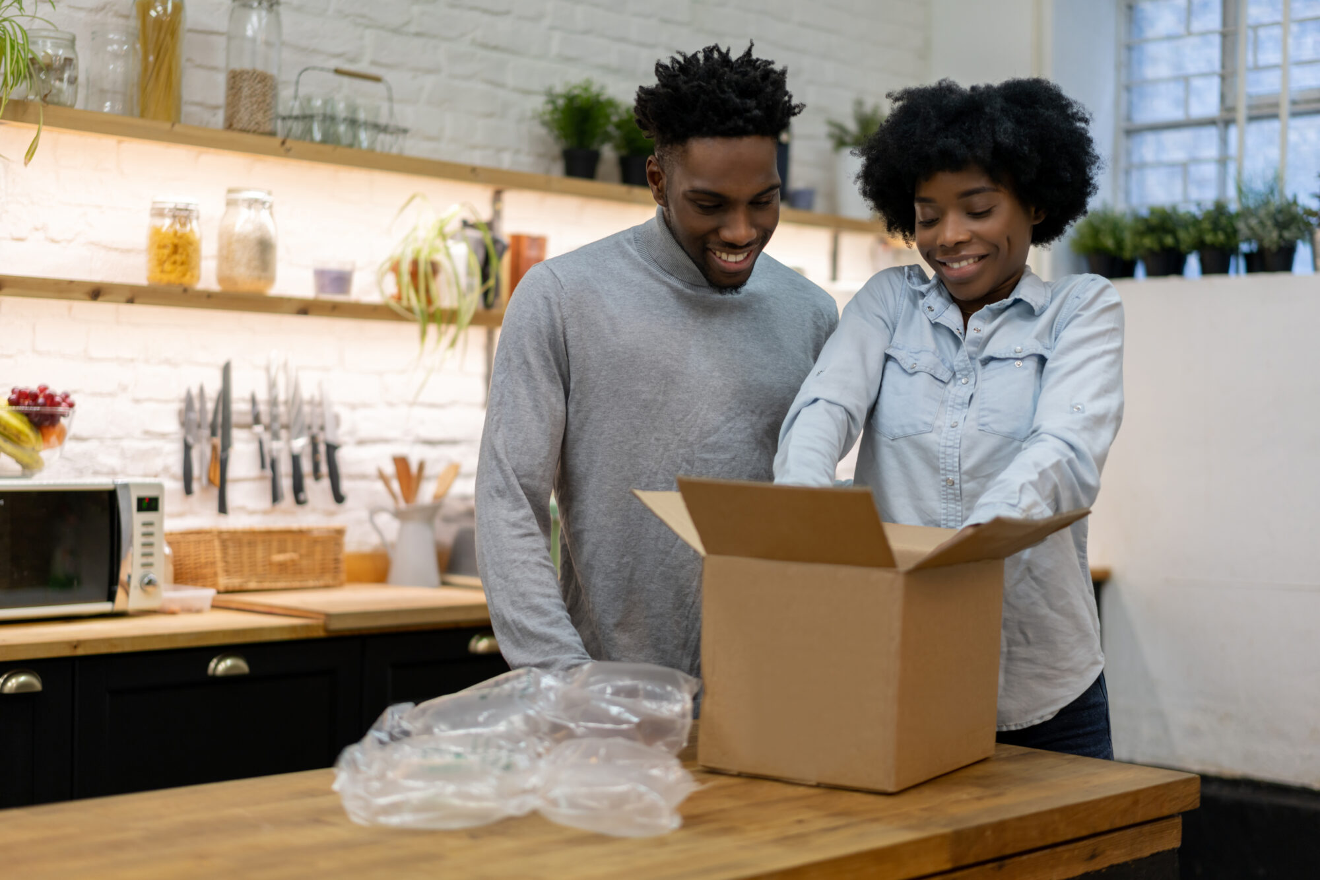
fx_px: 2016
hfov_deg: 36.2
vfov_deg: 24.6
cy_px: 440
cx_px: 660
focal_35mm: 55
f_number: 1.8
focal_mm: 55
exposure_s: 1/125
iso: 320
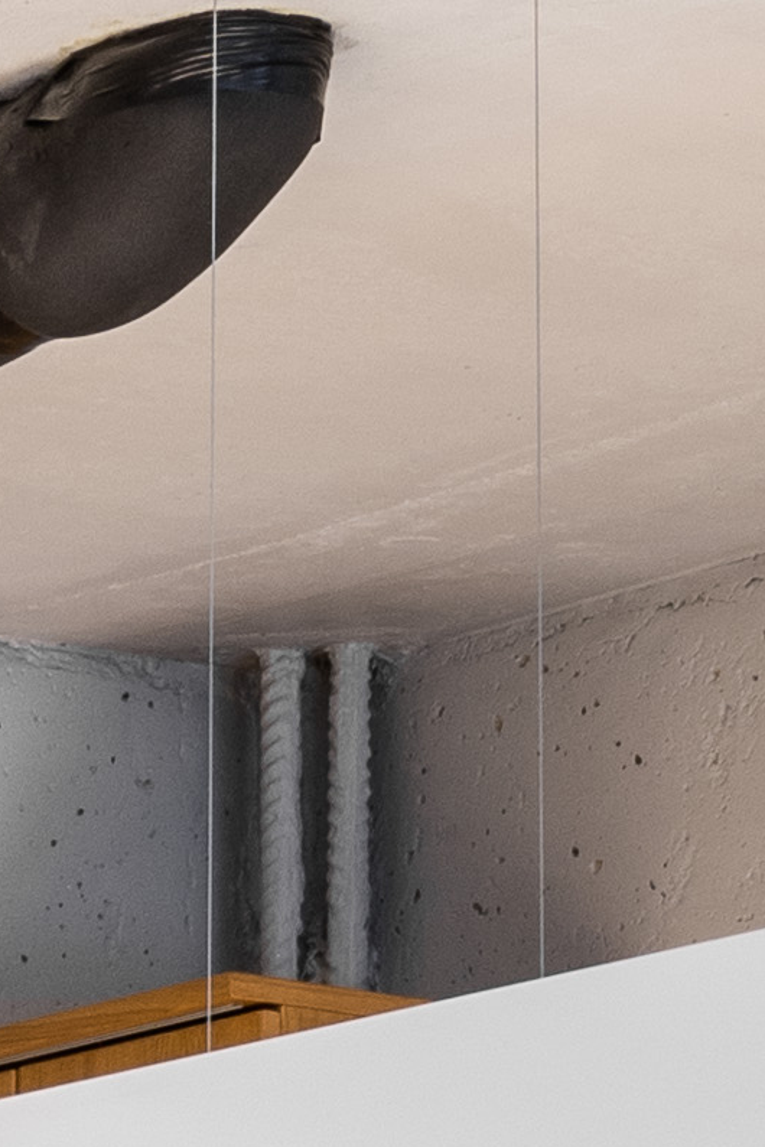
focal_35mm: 252
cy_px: 2989
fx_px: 8032
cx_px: -977
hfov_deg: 5.3
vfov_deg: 7.5
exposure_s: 1.3
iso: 100
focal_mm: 24
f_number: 10
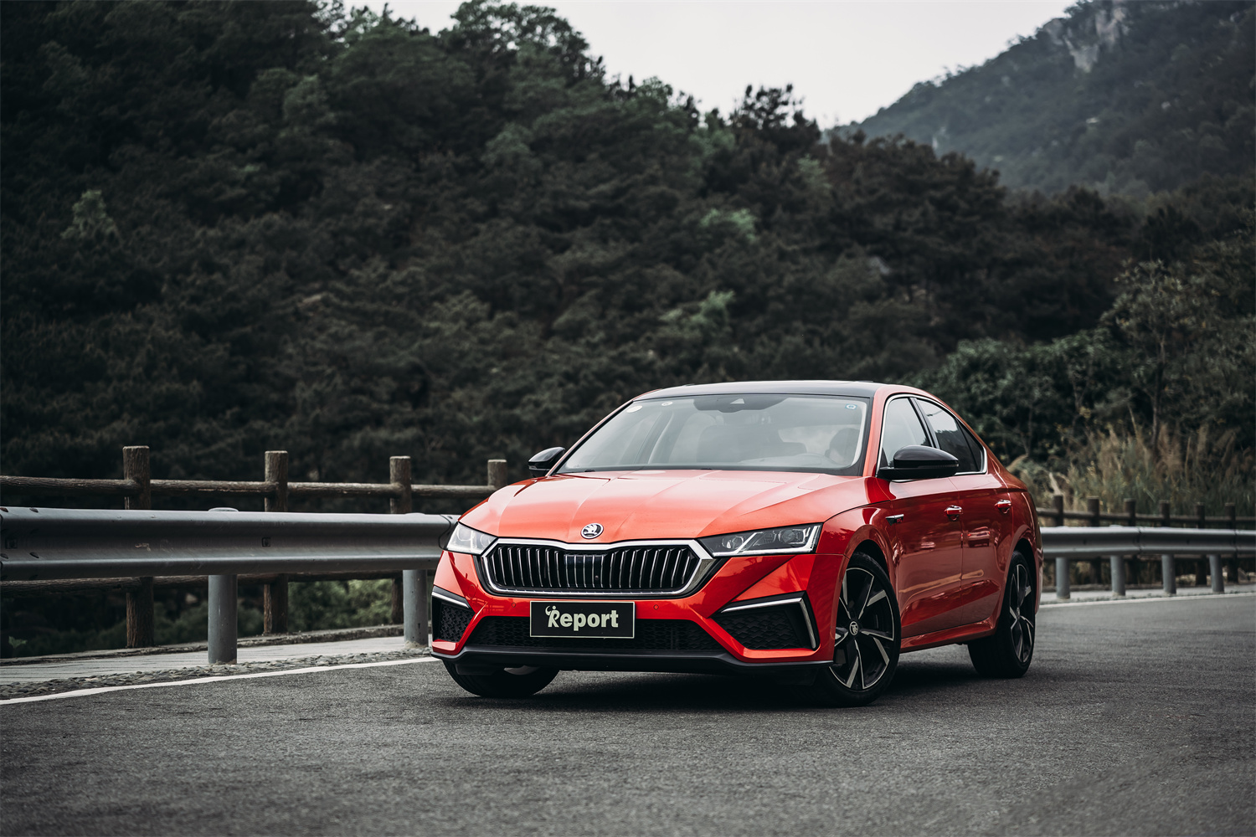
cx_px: 628
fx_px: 2616
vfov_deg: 18.2
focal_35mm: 75
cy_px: 418
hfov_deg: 27.0
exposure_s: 1/1250
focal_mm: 75
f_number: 2.8
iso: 100
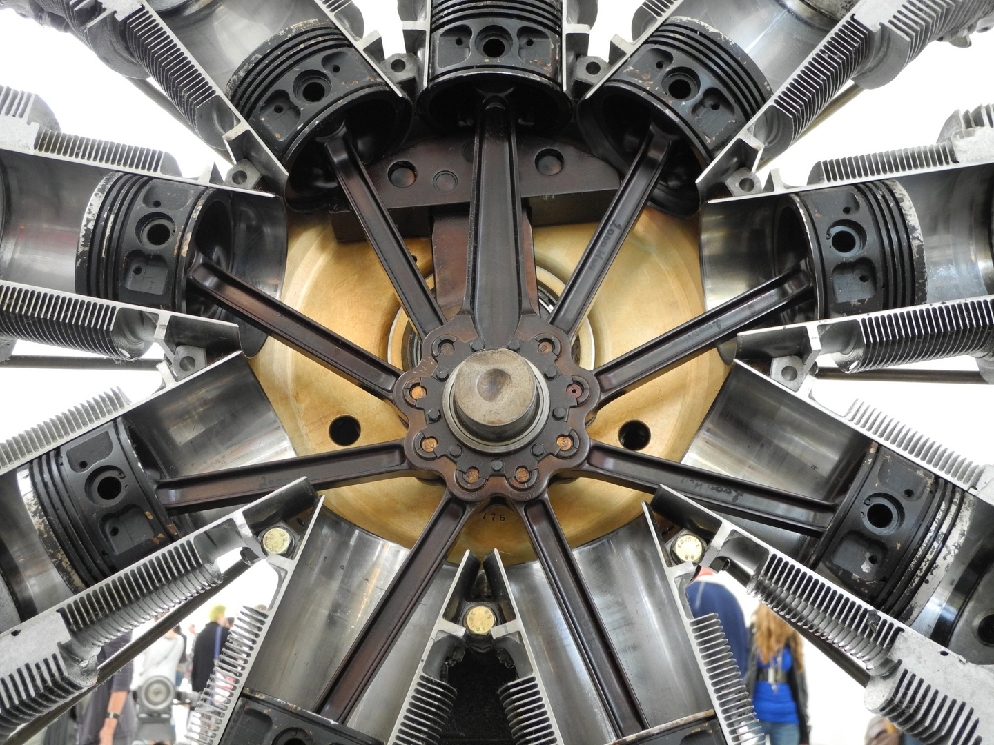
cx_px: 497
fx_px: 1436
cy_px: 372
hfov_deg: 38.2
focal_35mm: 50
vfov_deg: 29.1
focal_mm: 10.7
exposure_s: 1/30
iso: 320
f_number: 3.5
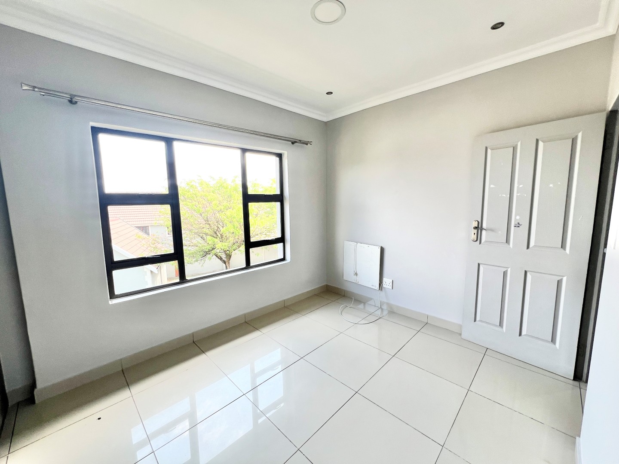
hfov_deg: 106.2
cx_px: 310
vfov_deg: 89.9
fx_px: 232
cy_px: 232
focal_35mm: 13
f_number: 1.8
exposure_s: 1/99
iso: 32
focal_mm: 1.57
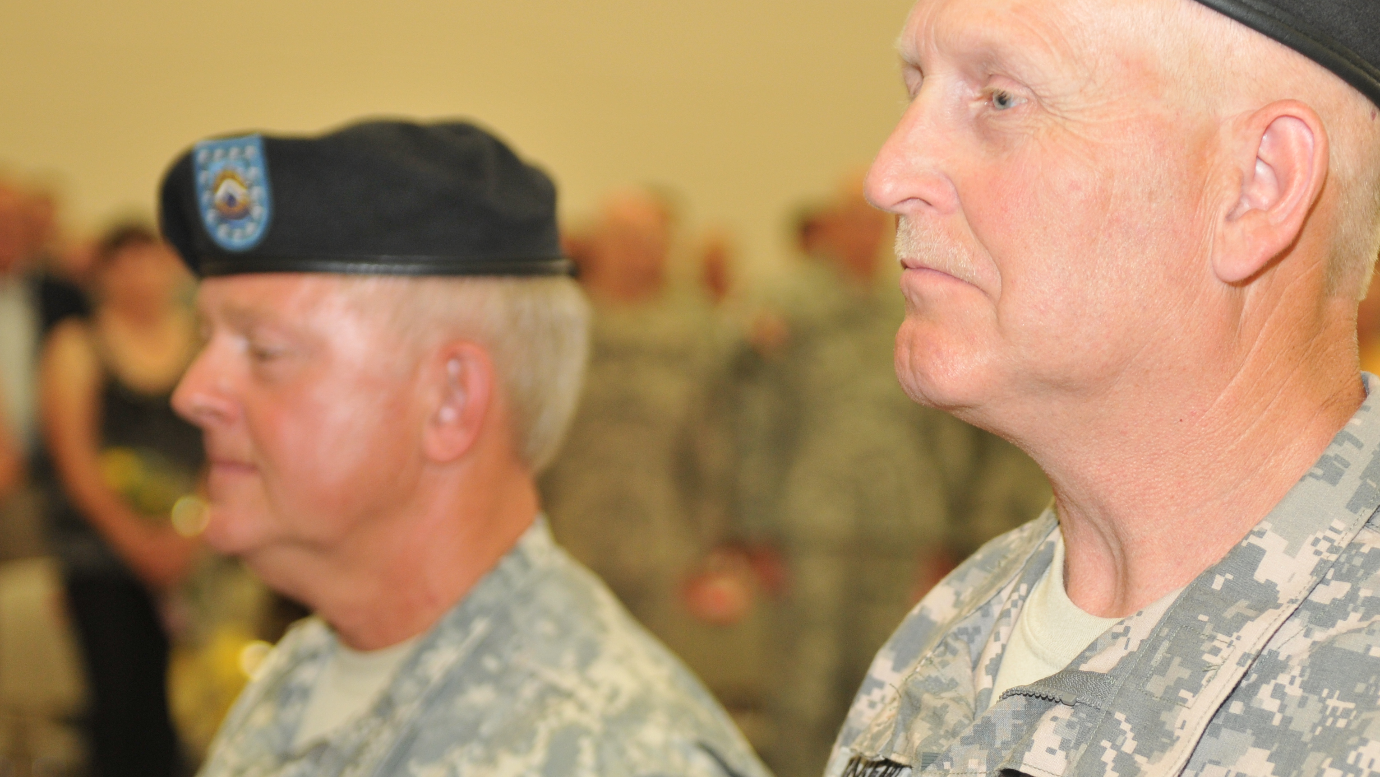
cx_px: 906
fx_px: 4025
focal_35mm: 110
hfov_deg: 19.4
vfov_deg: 11.0
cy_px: 382
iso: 400
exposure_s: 1/60
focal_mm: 50
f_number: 2.8
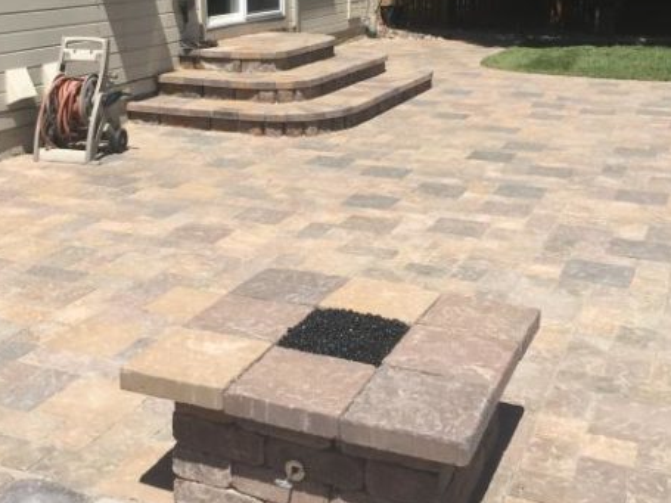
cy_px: 152
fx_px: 950
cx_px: 276
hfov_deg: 38.8
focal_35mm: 49
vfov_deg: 29.4
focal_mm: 4.15
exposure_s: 1/2475
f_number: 2.2
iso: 32
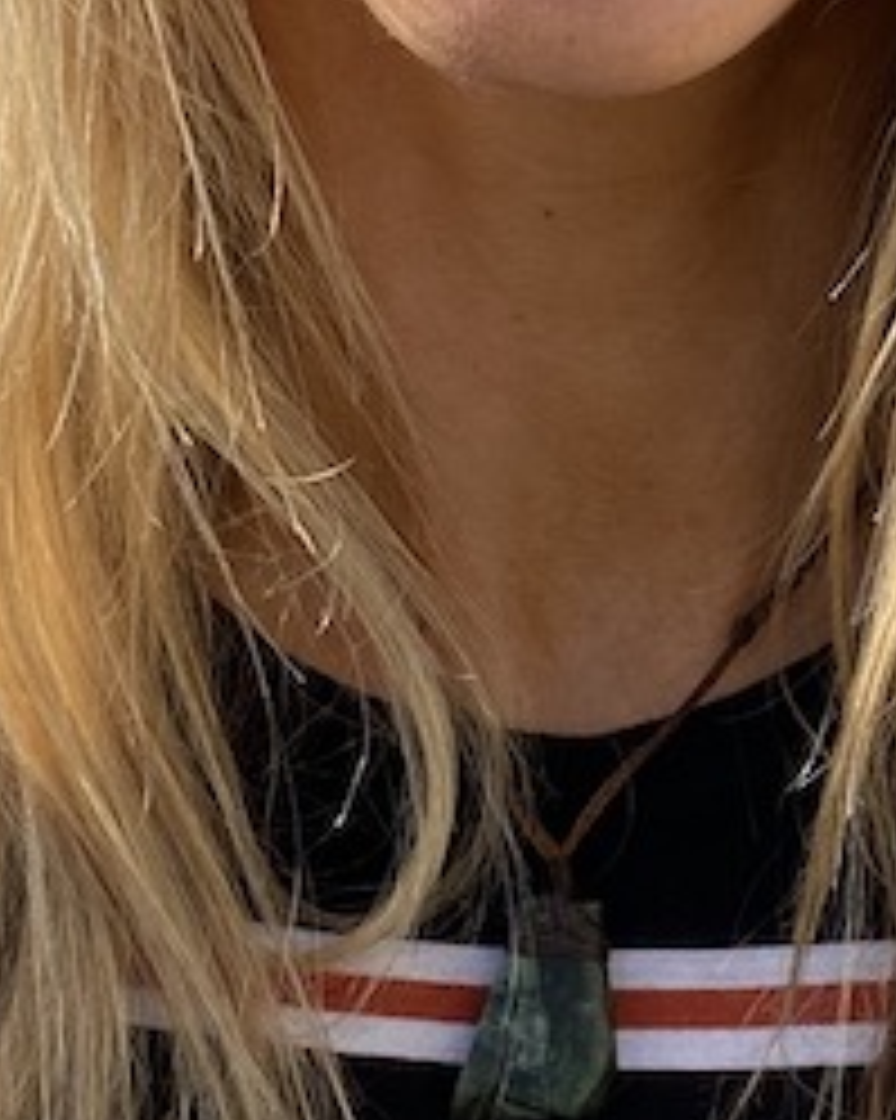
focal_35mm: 136
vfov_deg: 14.0
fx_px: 4511
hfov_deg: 11.3
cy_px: 36
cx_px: 597
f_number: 1.8
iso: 32
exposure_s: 1/1377
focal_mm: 4.25
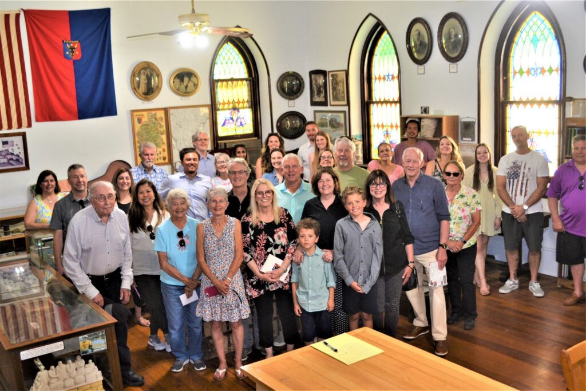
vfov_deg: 36.9
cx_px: 293
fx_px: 586
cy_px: 196
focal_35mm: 36
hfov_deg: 53.1
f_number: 4
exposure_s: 1/60
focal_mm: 24
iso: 640
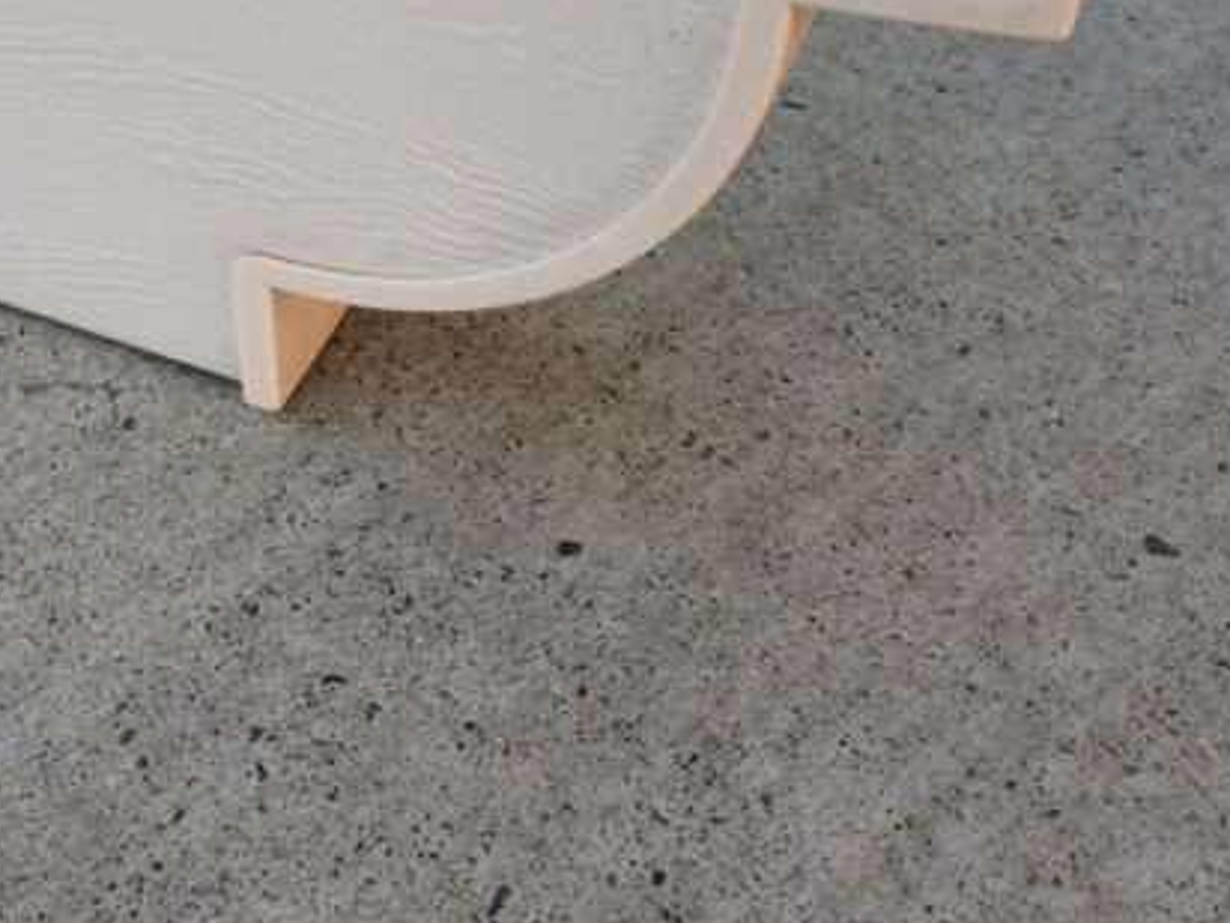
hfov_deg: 35.0
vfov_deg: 26.0
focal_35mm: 54
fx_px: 1919
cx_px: 358
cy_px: 69
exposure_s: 1/149
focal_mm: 4.15
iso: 32
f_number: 2.2
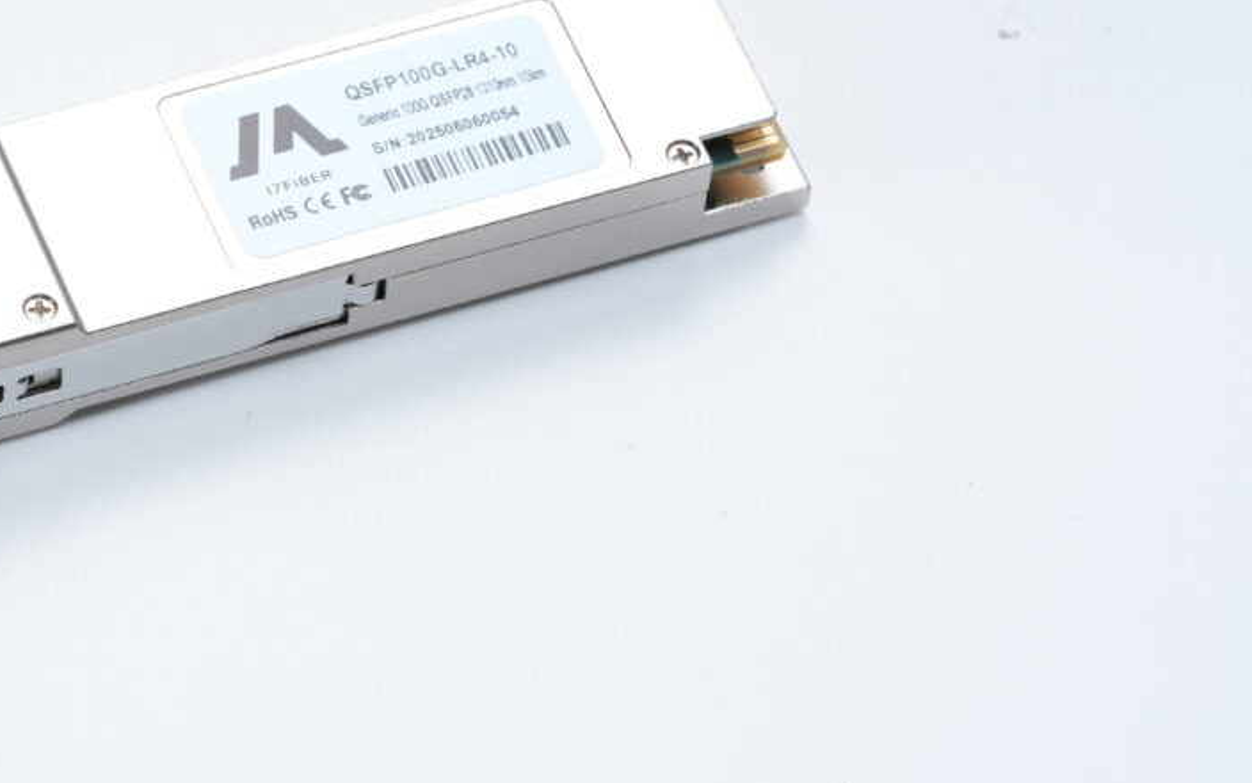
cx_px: -84
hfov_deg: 10.4
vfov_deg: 6.6
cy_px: 226
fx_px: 6824
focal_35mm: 200
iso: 100
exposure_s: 1/160
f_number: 11
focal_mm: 90
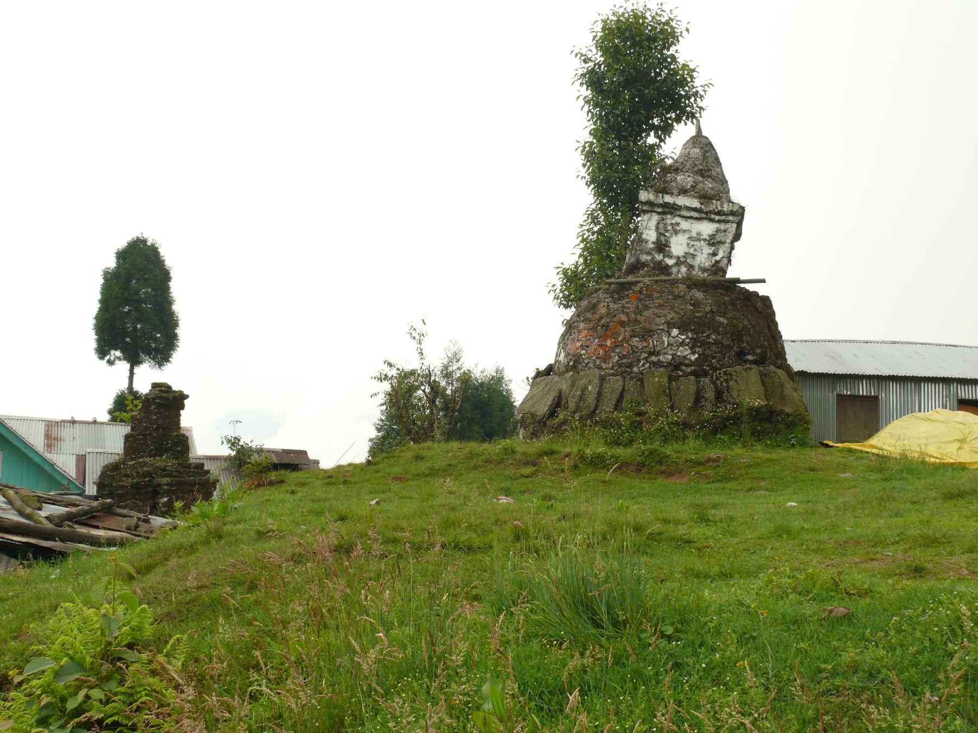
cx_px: 489
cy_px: 366
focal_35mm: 35
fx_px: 989
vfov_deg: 40.7
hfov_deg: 52.6
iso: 200
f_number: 5.6
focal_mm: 7.4
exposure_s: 1/320
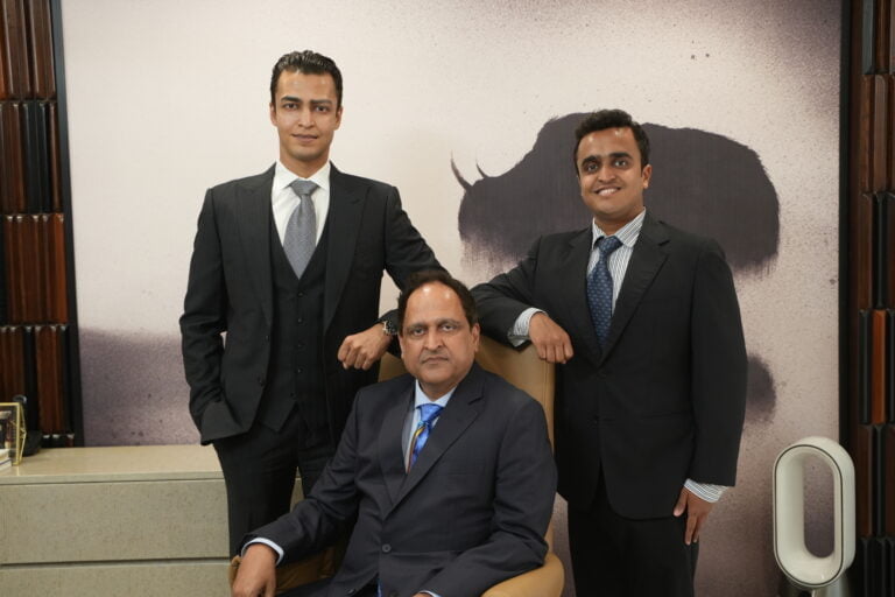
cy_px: 298
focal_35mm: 45
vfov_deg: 29.9
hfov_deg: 43.6
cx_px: 448
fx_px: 1119
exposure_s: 1/50
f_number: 4
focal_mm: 45
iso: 1000
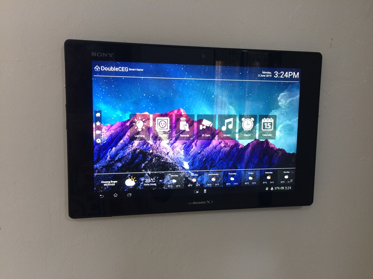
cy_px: 140
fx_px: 312
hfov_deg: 61.7
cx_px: 186
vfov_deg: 48.2
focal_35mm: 29
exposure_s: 1/33
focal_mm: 4.15
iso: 125
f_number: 2.2
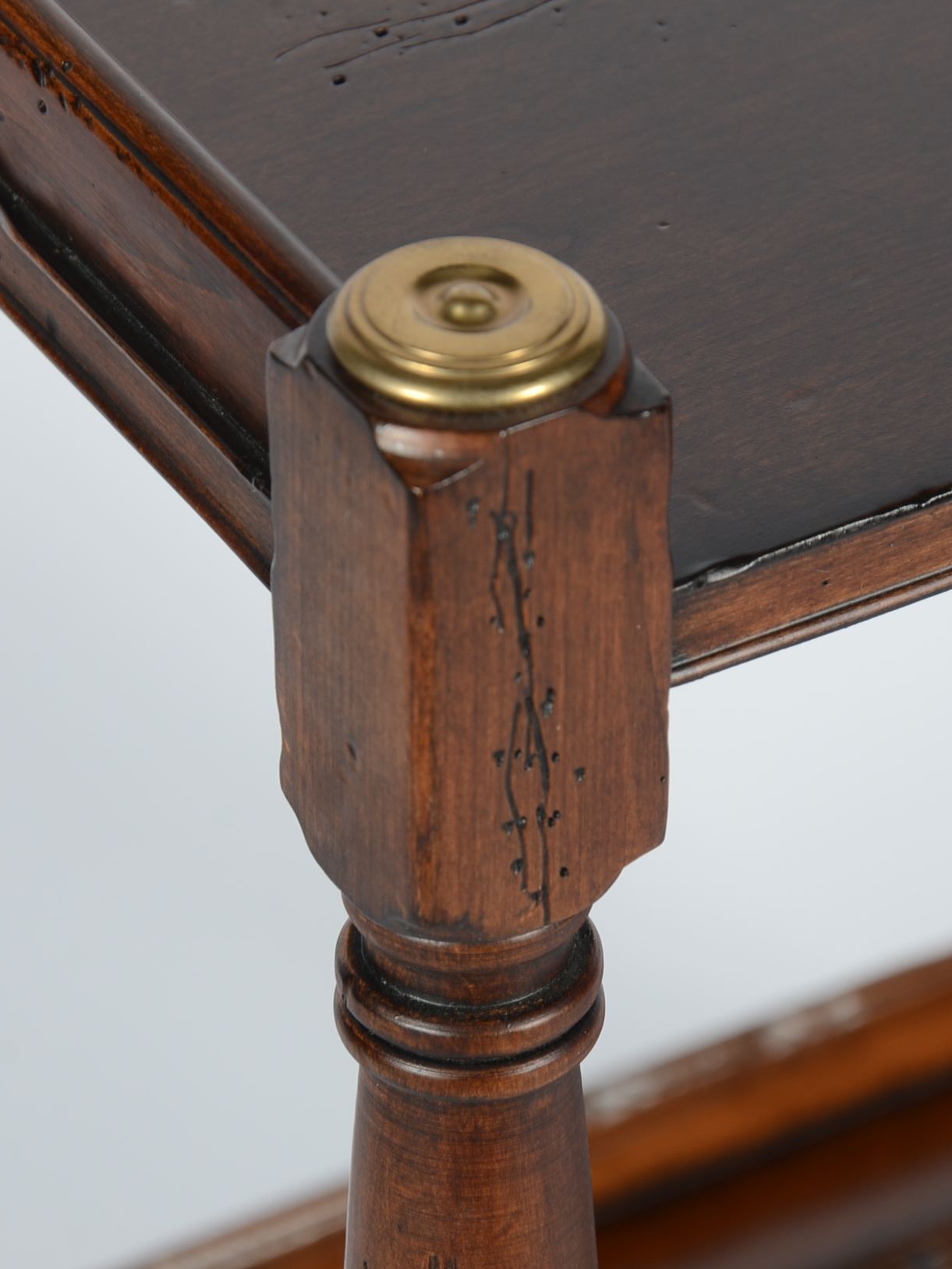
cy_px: 634
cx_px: 543
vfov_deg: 8.7
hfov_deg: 6.5
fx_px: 8387
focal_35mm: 229
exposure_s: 1/125
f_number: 9
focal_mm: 105
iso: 125
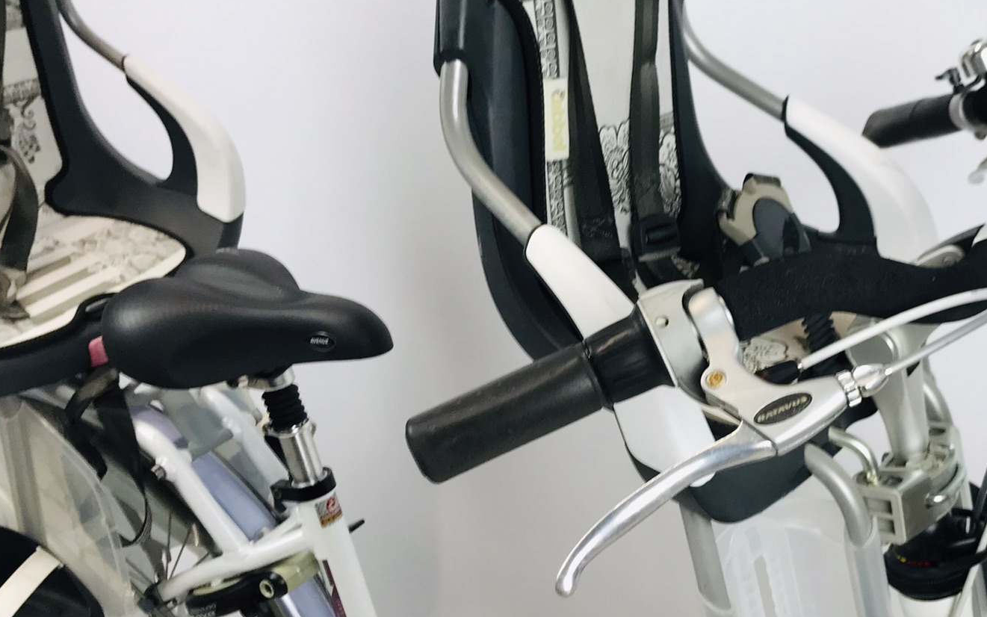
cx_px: 737
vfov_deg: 28.0
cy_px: 332
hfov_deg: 42.2
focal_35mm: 46
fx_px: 1238
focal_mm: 3.99
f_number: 1.8
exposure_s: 1/50
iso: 32
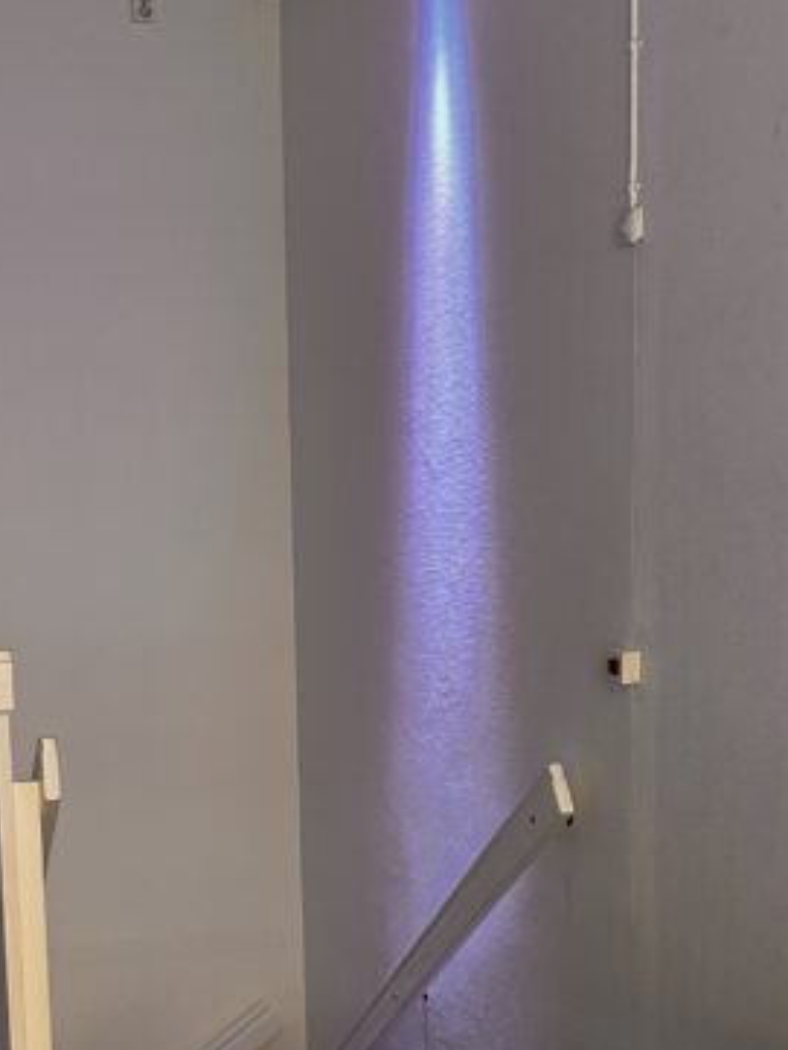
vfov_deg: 28.0
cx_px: 305
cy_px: 832
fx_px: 2063
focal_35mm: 68
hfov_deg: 21.6
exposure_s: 1/72
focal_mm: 6.86
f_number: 1.78
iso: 200
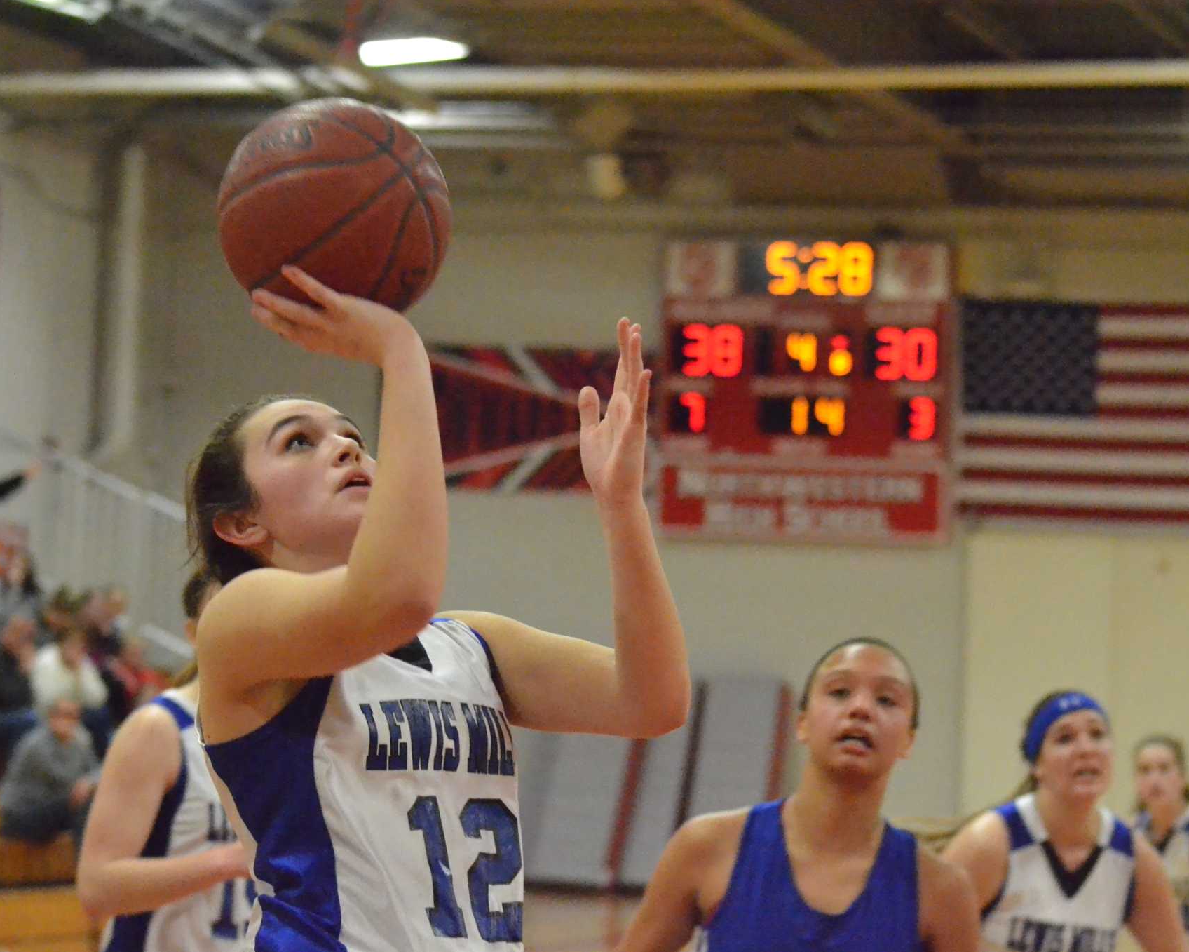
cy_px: 476
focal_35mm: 119
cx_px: 536
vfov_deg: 13.0
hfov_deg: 16.2
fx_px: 4188
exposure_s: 1/500
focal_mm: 70
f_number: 4
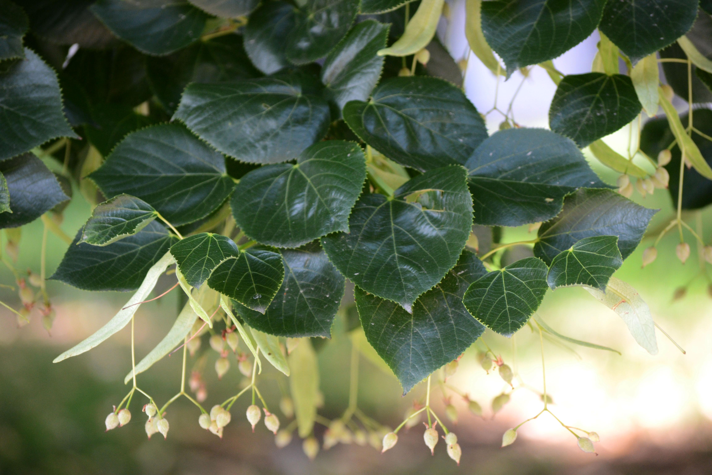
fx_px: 3560
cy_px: 238
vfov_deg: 7.6
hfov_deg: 11.4
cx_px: 356
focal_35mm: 180
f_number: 5.6
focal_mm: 120
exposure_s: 1/160
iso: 800
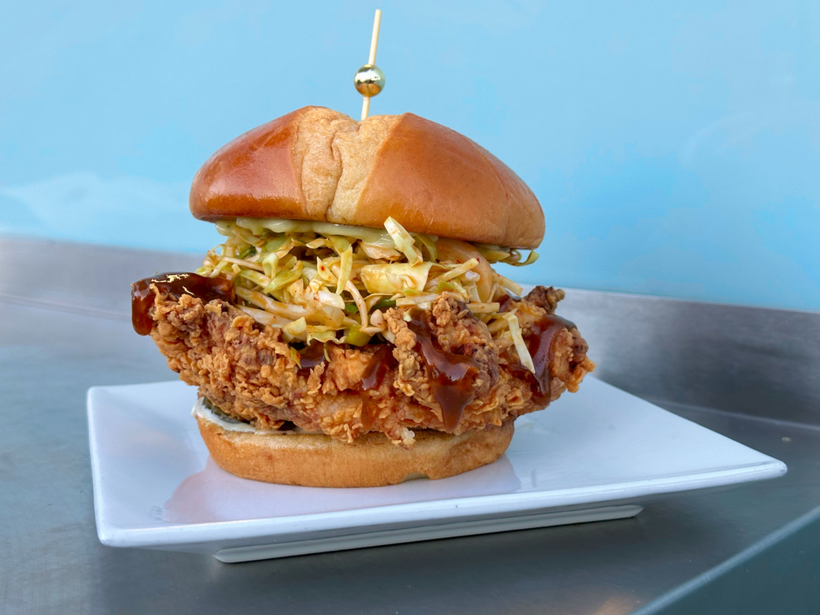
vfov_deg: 30.3
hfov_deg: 39.7
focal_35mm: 48
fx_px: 1137
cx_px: 410
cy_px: 308
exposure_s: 1/136
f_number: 1.78
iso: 50
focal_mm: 6.86
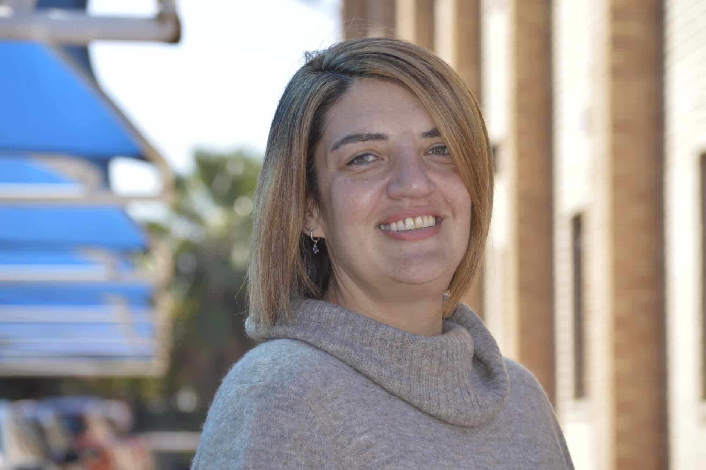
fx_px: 2792
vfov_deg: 9.6
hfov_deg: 14.4
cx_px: 353
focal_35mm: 142
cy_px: 235
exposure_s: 1/200
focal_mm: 95
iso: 100
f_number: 5
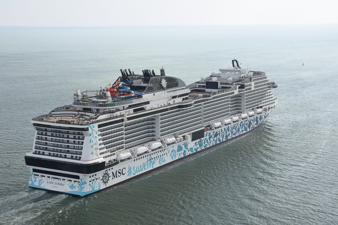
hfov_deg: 30.9
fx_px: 610
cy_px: 115
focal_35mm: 65
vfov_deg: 20.9
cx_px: 154
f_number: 13
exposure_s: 1/640
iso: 800
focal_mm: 58
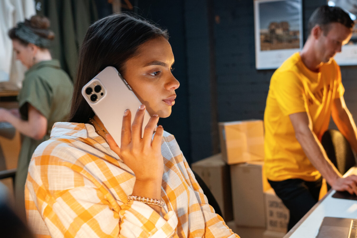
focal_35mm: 41
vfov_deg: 32.6
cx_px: 251
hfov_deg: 46.3
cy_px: 118
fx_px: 407
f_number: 2.2
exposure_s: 1/100
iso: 1250
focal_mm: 24
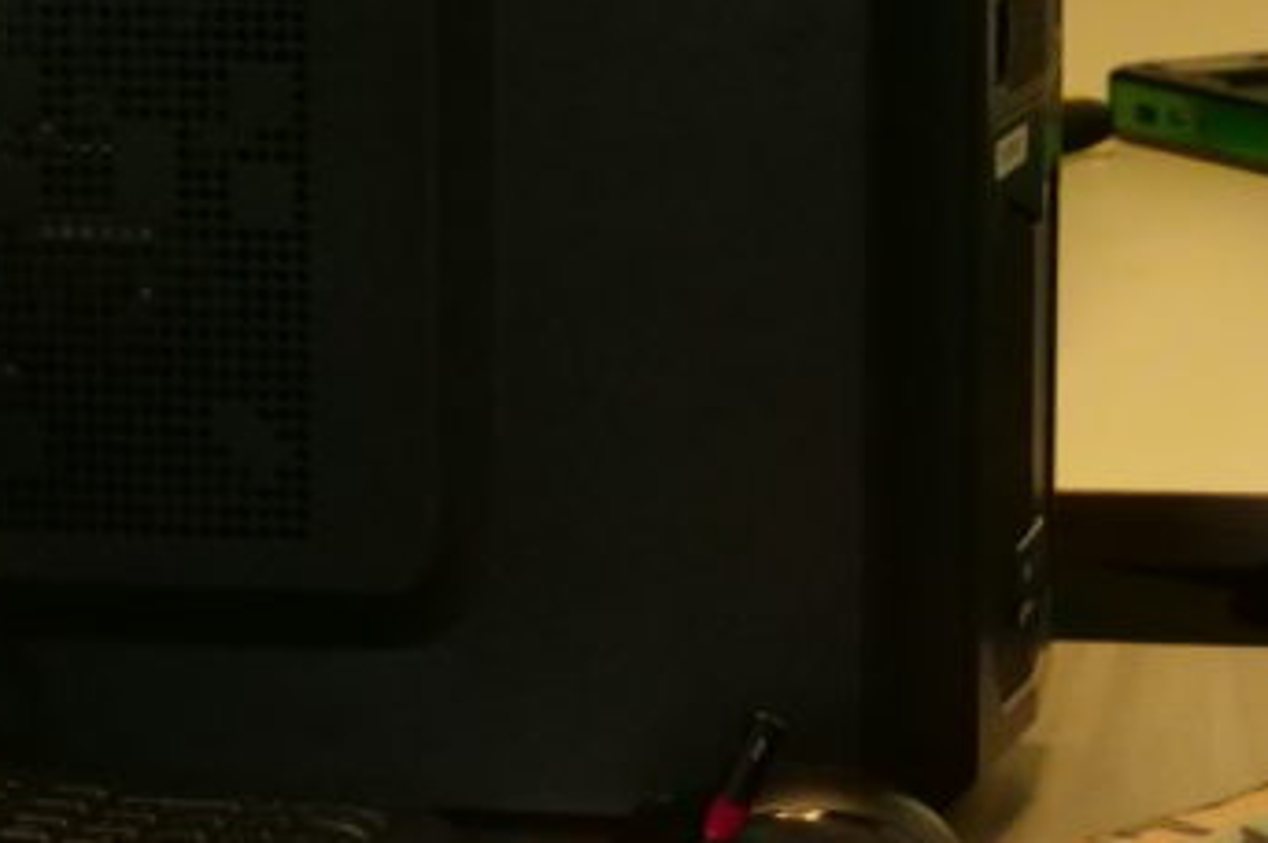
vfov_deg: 5.4
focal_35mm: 255
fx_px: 8973
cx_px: 274
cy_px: 858
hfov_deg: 8.1
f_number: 6.3
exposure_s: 1/60
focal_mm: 35
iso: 3200
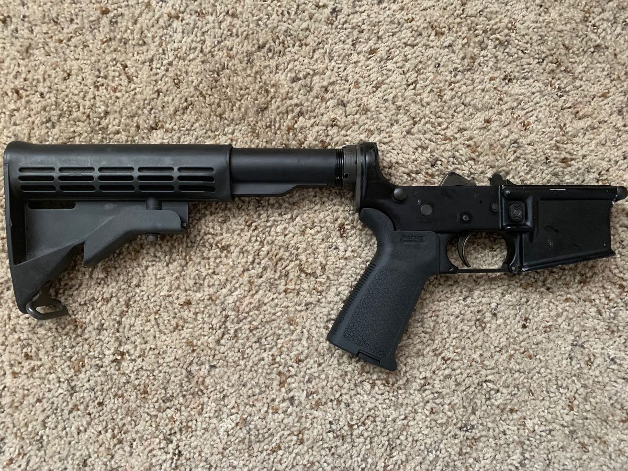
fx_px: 472
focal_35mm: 26
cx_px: 314
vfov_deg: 53.1
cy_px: 236
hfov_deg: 67.3
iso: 400
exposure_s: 1/60
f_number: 1.8
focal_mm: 4.25
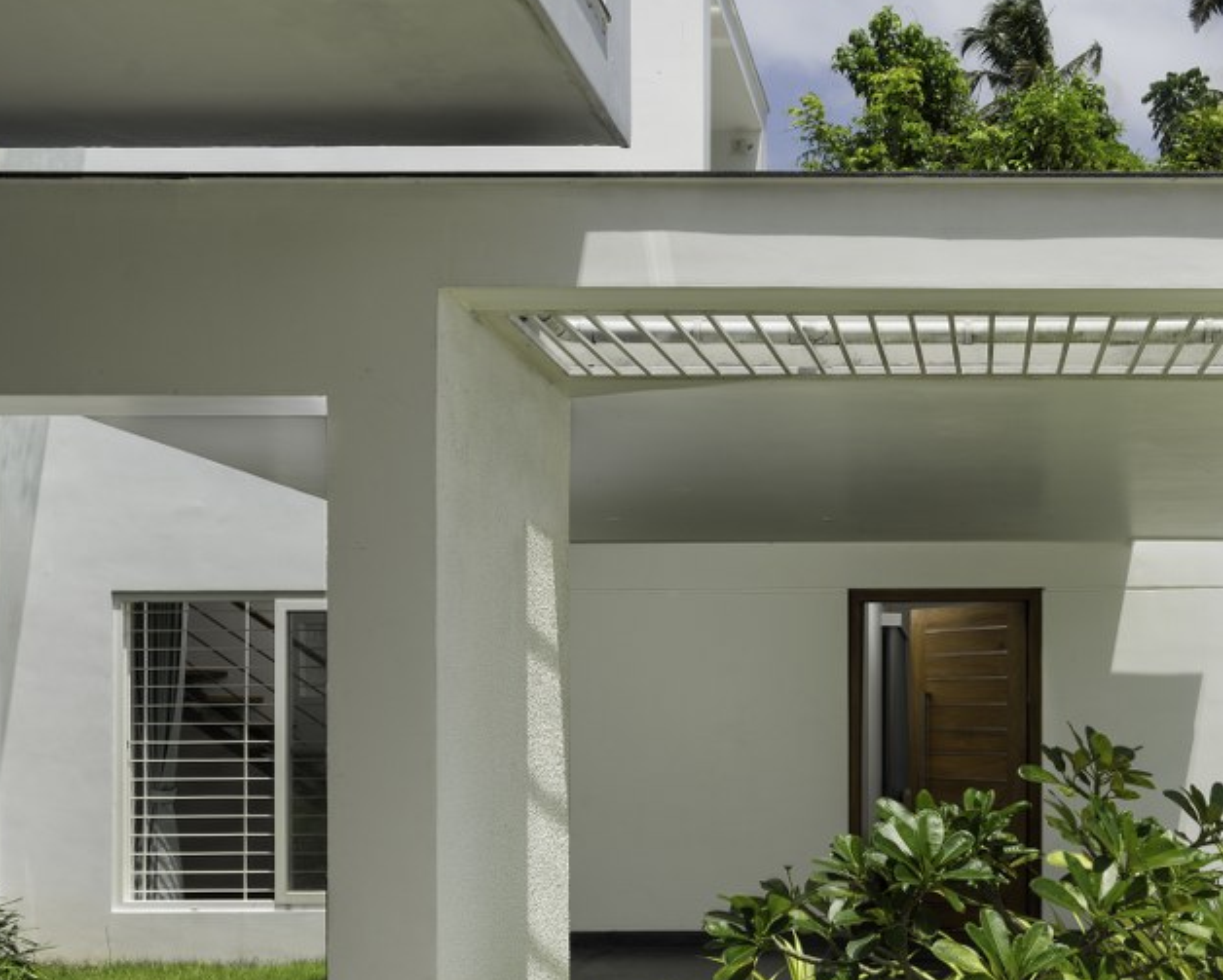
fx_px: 1557
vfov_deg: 34.1
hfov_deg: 40.6
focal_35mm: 43
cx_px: 1021
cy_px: 756
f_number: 9
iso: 100
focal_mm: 24
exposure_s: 1/50
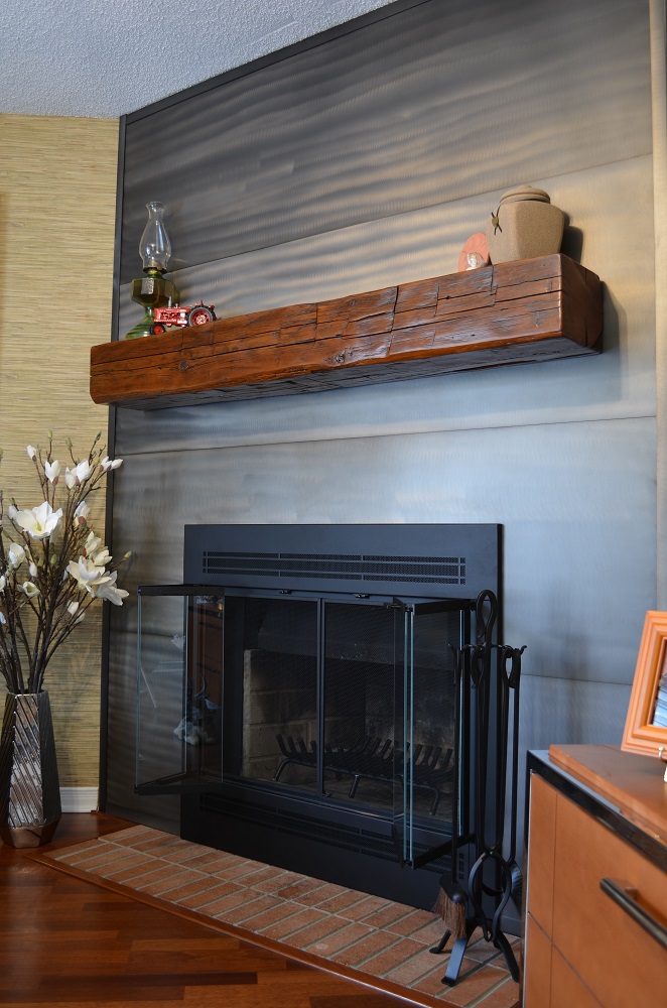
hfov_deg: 39.8
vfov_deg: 57.3
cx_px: 334
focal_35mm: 33
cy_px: 504
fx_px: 922
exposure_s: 1
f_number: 4
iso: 100
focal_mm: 22
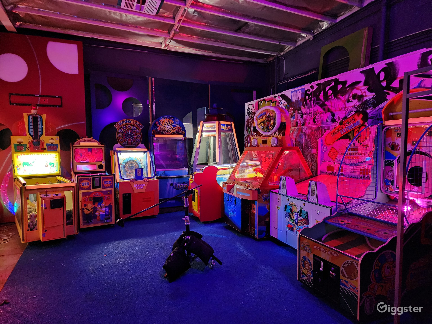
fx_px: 287
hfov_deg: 73.9
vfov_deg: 58.9
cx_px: 216
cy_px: 162
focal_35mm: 23
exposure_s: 1/24
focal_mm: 6.4
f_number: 1.8
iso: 640
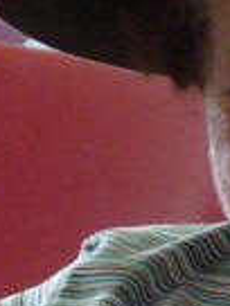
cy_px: 284
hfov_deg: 1.0
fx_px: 13360
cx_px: 546
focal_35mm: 1508
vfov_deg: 1.3
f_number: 3.7
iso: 400
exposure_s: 1/30
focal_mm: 32
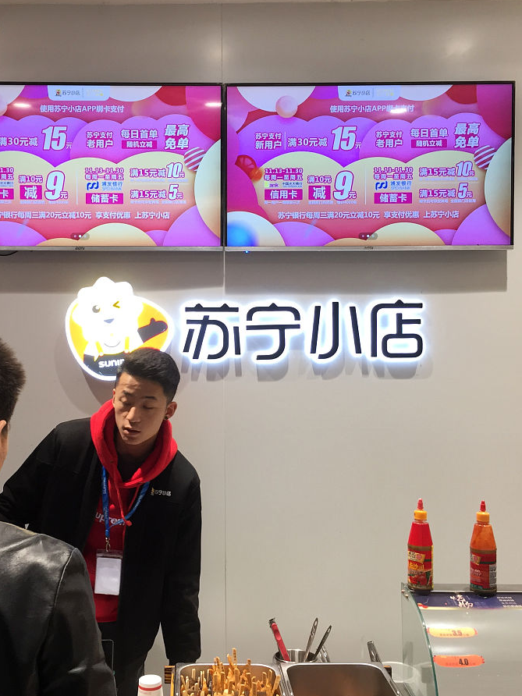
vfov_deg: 47.9
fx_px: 784
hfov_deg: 36.6
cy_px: 347
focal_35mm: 39
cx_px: 197
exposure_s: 1/33
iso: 32
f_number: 2.2
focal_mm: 4.15
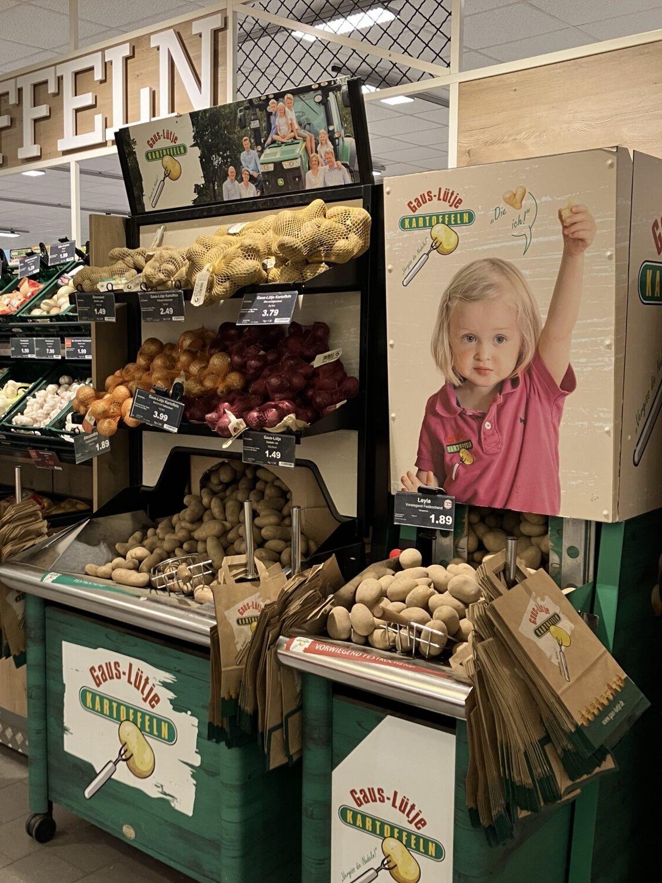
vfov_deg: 49.0
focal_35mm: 38
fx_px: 969
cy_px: 449
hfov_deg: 37.2
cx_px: 202
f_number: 1.8
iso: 125
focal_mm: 3.99
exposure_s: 1/50
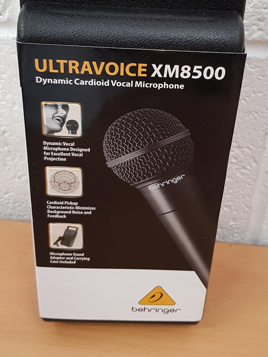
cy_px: 105
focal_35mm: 42
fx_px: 434
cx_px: 146
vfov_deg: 43.8
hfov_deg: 34.3
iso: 160
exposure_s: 1/33
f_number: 1.7
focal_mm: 4.2
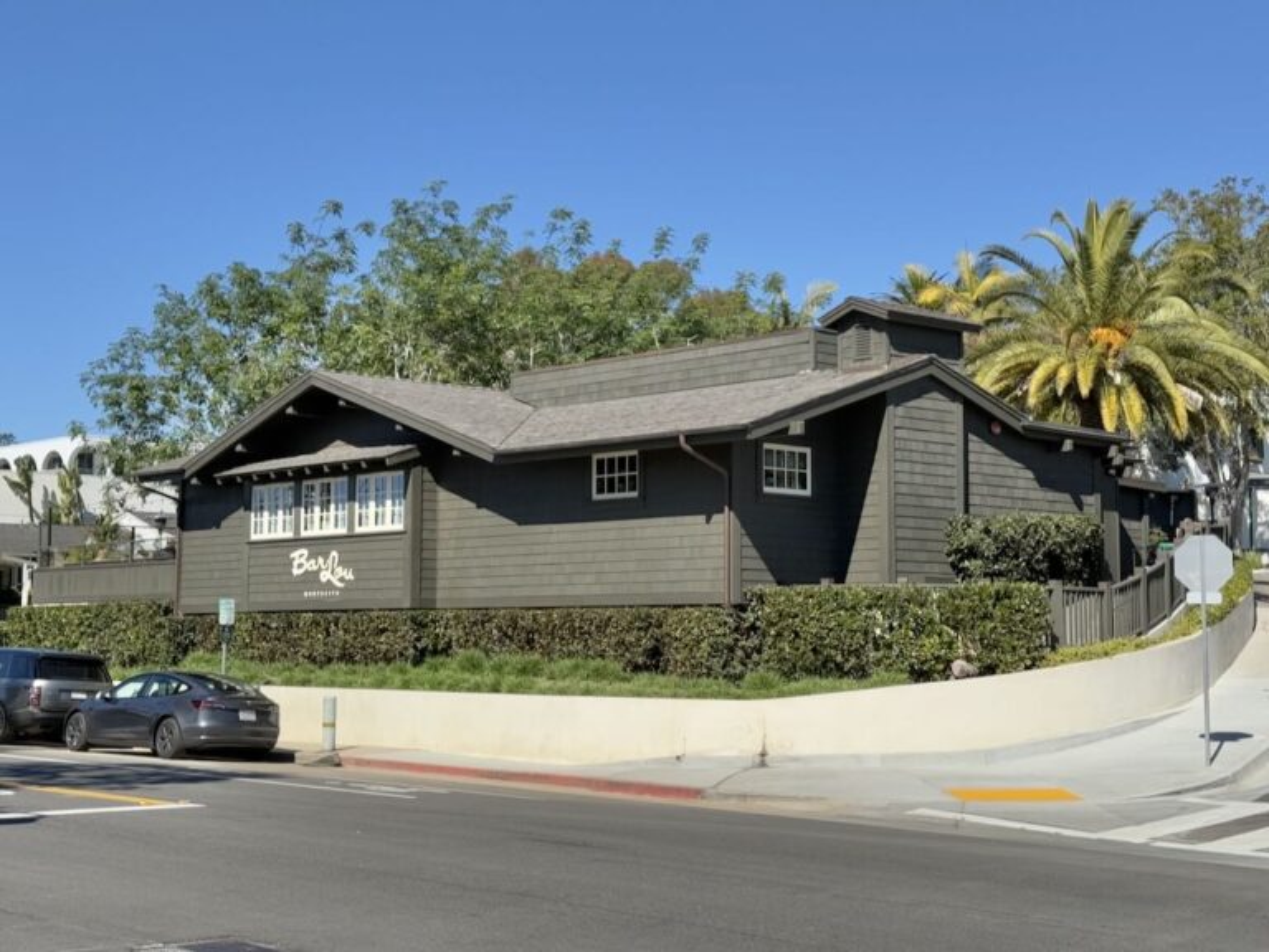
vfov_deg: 30.3
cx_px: 634
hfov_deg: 39.7
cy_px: 476
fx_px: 1760
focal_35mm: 48
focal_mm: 6.76
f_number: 1.78
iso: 64
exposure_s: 1/4587
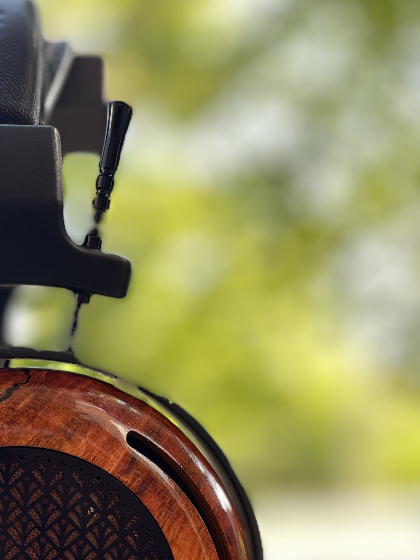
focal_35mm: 55
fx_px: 890
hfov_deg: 25.5
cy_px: 572
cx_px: 19
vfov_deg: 32.0
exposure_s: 1/121
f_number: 1.6
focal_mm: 4.2
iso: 50
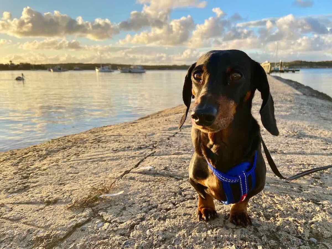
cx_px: 166
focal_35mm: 26
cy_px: 124
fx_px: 249
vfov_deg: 53.1
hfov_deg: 67.3
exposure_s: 1/1043
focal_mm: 4.25
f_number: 1.8
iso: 32
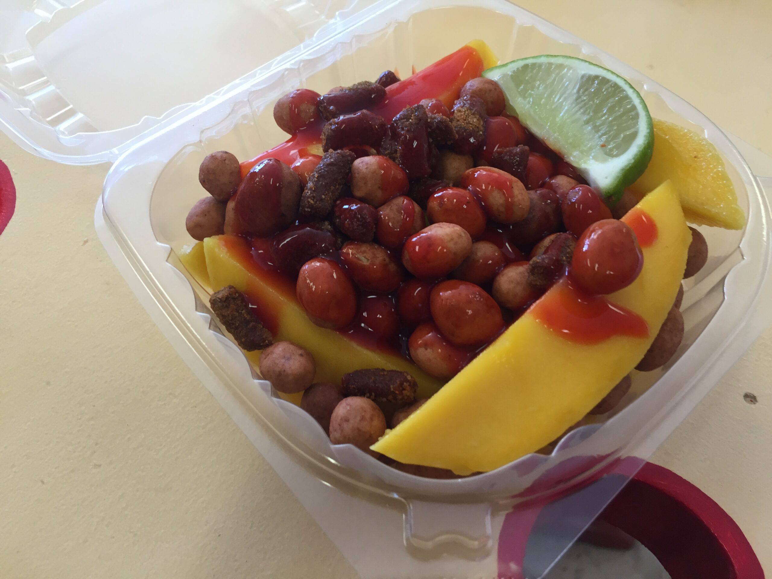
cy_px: 290
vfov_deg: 48.2
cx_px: 386
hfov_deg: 61.7
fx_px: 647
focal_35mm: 29
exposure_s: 1/40
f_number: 2.2
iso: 32
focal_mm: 4.15
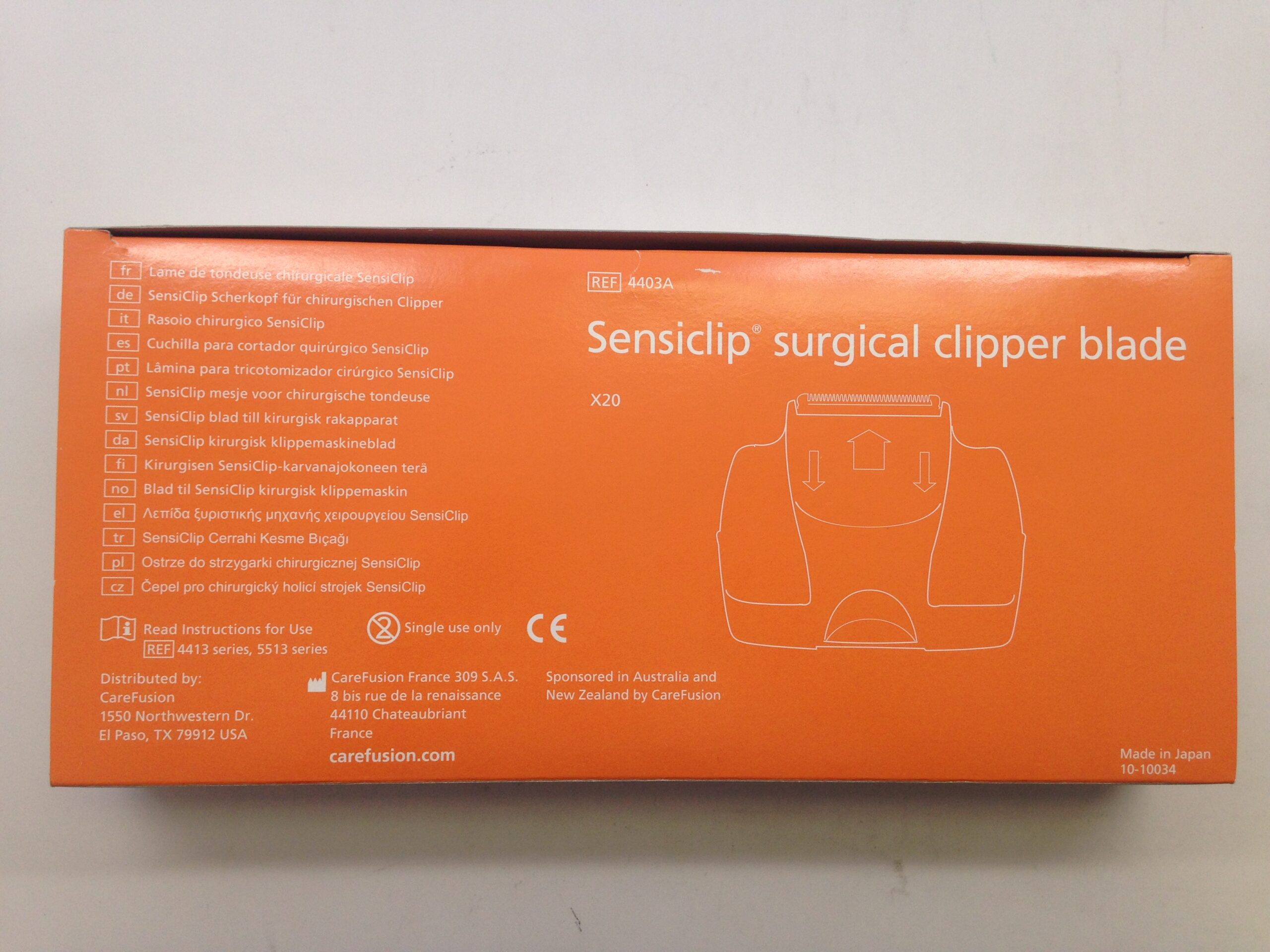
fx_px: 1211
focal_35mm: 33
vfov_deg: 42.9
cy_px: 476
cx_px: 635
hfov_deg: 55.4
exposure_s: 1/60
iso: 64
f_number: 2.4
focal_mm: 4.12
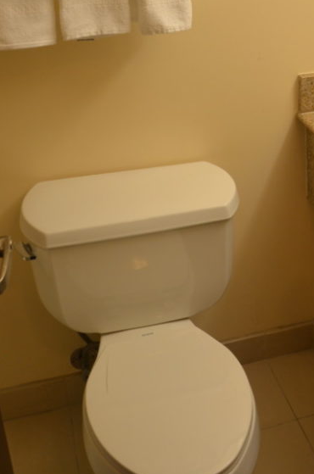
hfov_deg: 23.0
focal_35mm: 56
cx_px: 325
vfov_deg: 34.5
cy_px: 89
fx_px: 736
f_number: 4
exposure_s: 1/60
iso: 400
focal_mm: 18
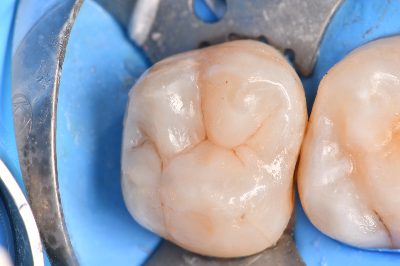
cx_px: 200
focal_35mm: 157
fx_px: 1744
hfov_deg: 13.1
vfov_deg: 8.7
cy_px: 133
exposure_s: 1/160
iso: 200
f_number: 32
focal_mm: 105
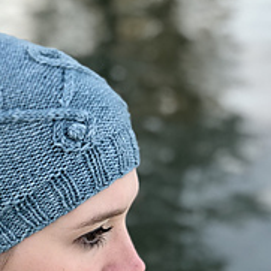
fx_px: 1231
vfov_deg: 12.5
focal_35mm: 139
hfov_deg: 12.3
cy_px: 198
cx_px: -36
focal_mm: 6.6
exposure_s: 1/60
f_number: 2.8
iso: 32
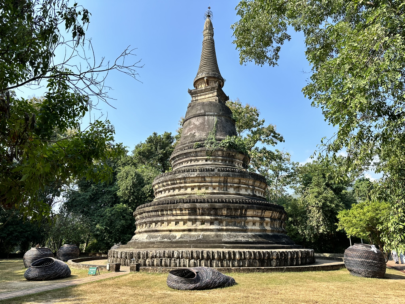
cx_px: 202
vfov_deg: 56.8
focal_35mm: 24
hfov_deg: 71.6
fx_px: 281
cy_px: 152
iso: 80
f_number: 1.78
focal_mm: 6.86
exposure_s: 1/1321
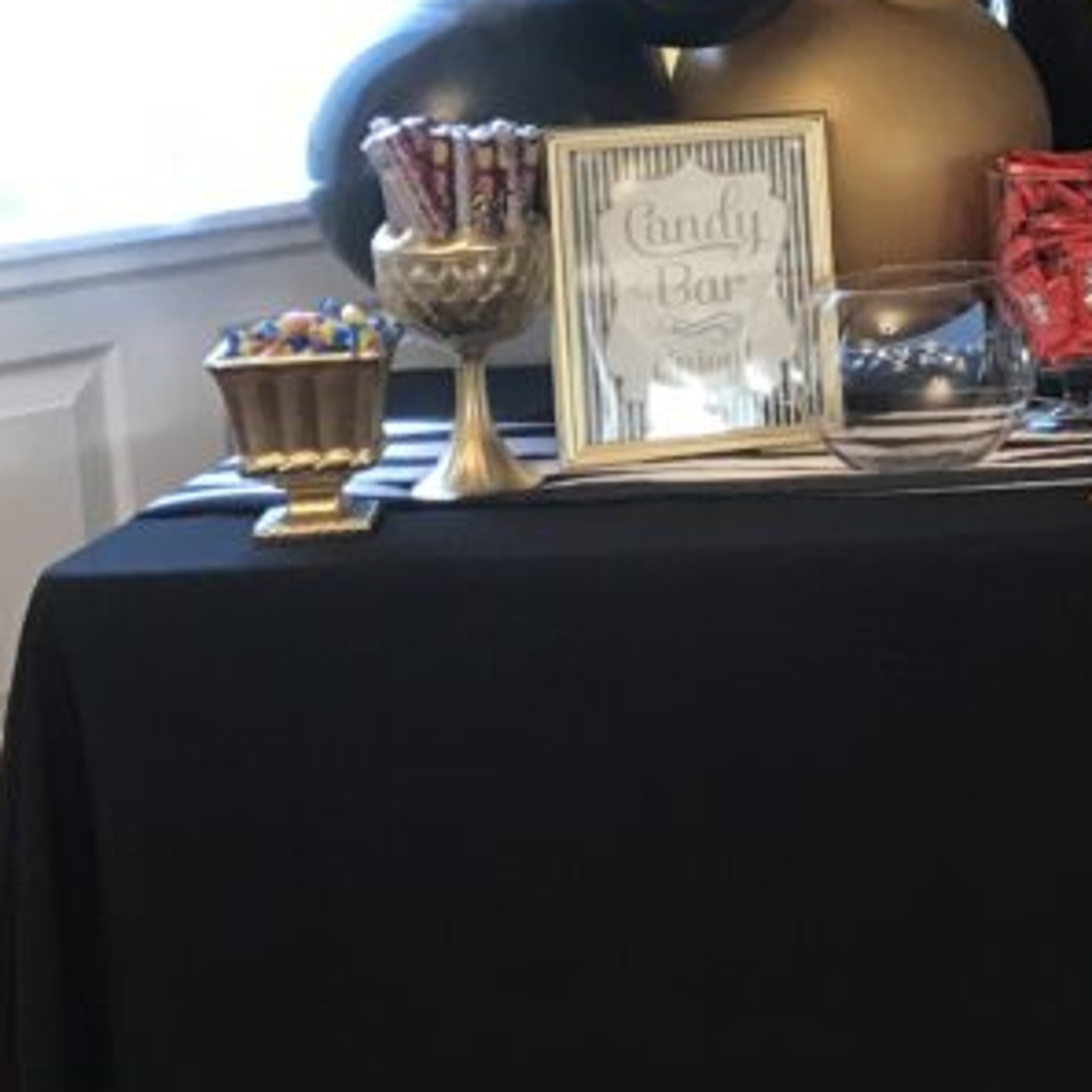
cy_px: 11
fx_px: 3569
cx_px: 1702
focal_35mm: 100
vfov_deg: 17.0
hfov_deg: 15.8
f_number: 1.8
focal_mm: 3.99
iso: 40
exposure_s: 1/17
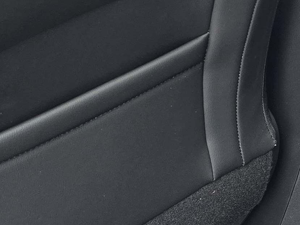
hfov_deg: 16.1
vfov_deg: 12.9
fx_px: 962
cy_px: -72
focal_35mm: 111
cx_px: 457
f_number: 1.7
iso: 160
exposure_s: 1/180
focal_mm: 6.3
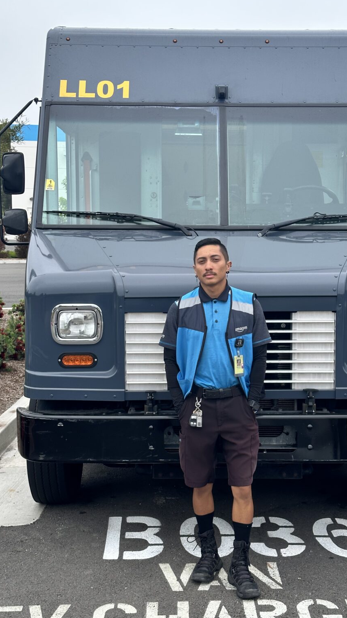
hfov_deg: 22.6
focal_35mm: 53
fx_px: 868
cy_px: 309
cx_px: 214
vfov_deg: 39.2
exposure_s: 1/971
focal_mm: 6.86
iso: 64
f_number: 1.78
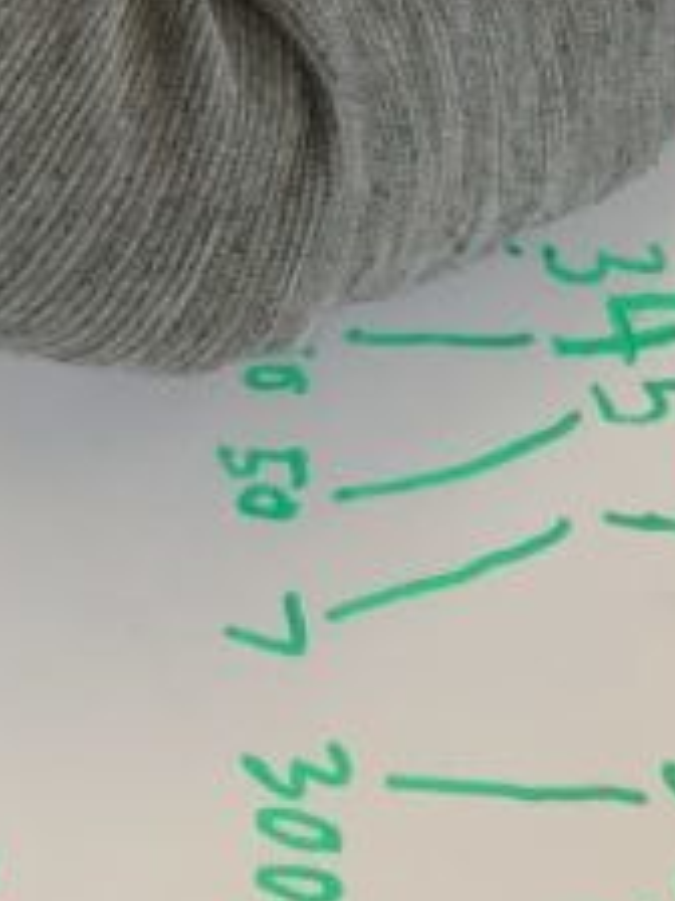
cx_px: -10
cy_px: -640
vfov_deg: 10.7
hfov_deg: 8.5
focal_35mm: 174
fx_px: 4524
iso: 40
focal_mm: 3.3
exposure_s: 1/100
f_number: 2.4
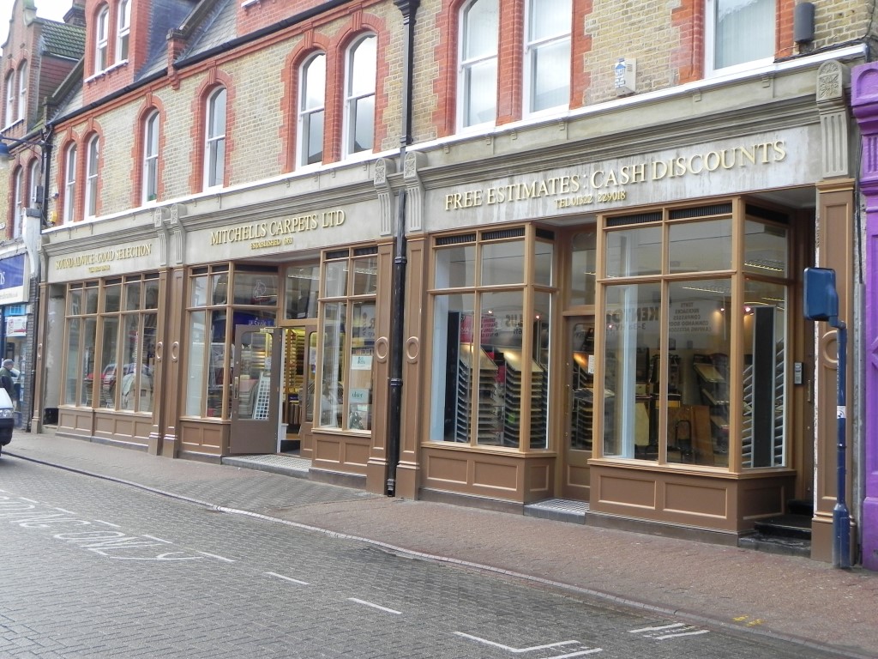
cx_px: 439
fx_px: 1040
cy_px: 330
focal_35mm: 41
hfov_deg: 45.8
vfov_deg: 35.1
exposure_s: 1/89.3
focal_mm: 7.3
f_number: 3.5
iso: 160
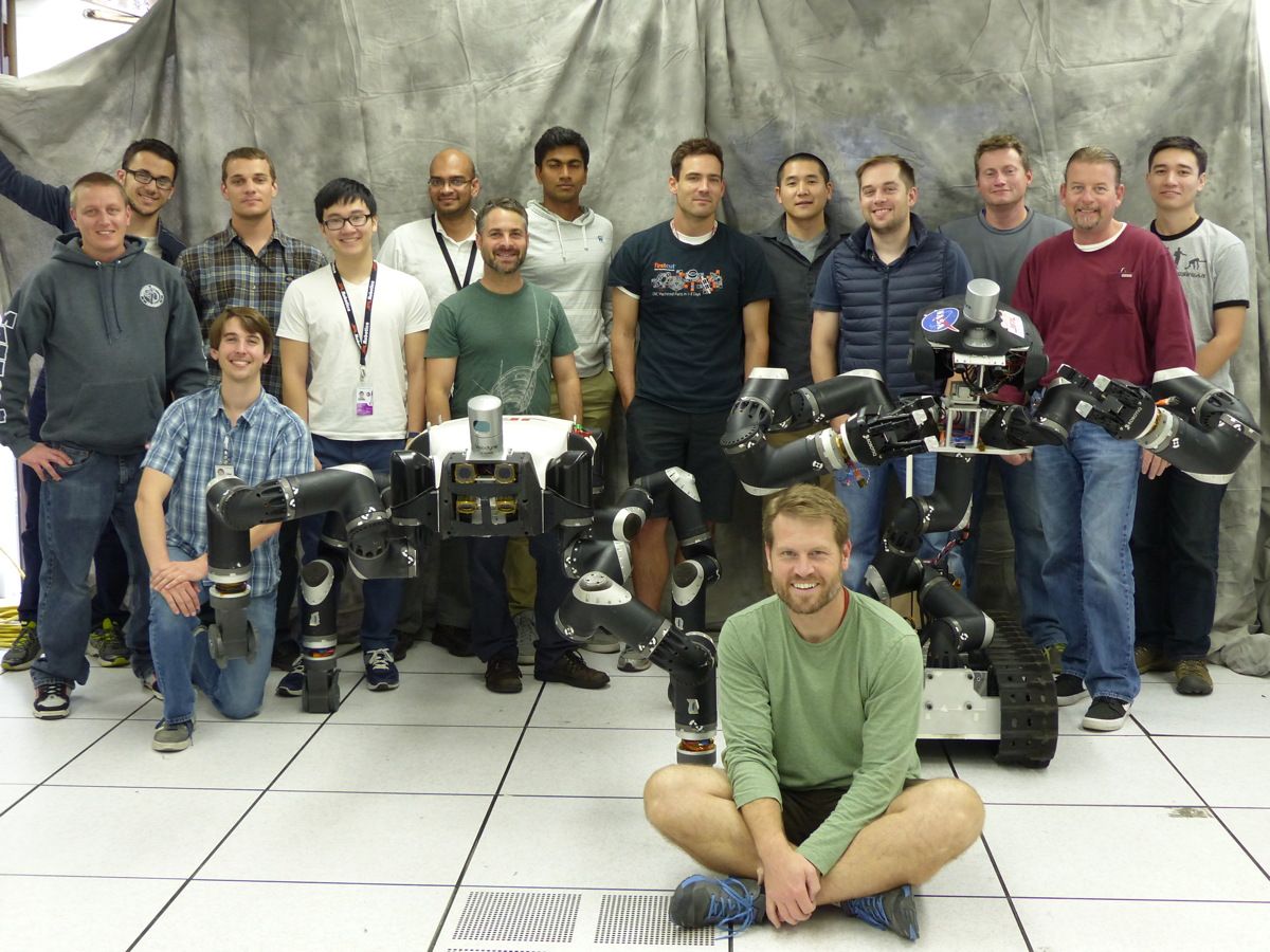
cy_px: 476
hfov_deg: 42.9
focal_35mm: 44
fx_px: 1614
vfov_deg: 32.9
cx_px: 635
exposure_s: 1/60
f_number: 2.8
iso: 250
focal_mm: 7.6
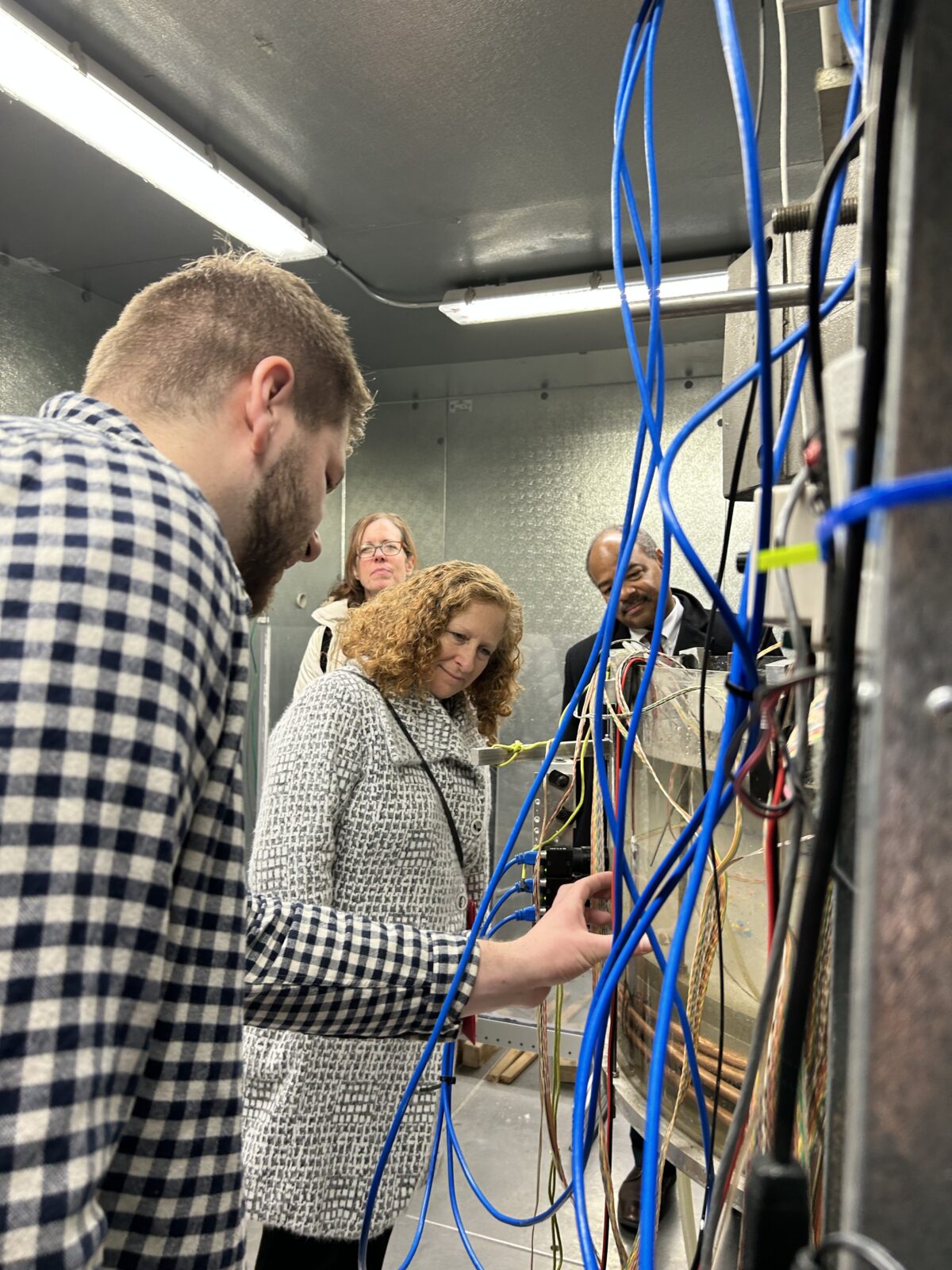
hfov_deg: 53.1
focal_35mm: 26
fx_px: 953
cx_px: 476
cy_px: 635
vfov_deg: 67.3
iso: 80
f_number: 1.5
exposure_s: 1/60
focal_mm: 5.7
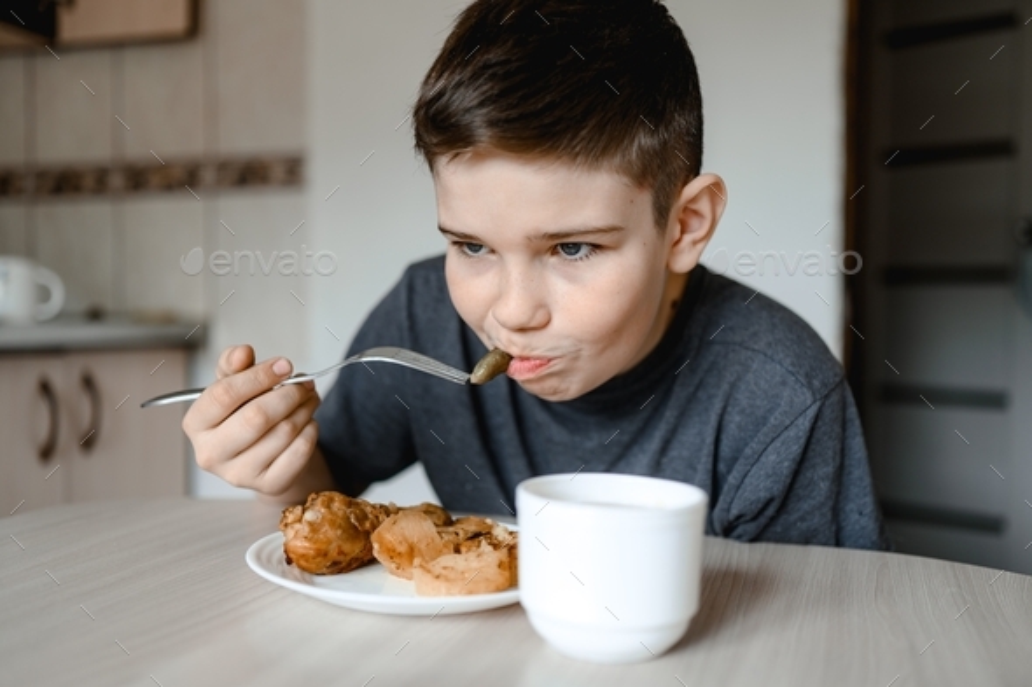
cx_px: 516
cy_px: 344
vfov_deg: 37.8
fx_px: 1003
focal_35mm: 35
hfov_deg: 54.4
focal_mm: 35
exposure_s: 1/250
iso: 100
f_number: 1.8
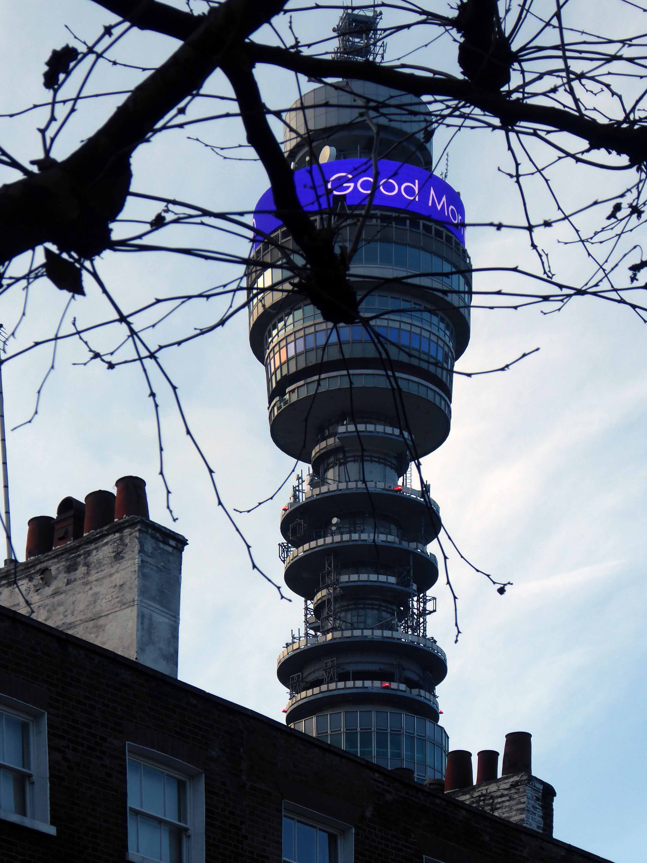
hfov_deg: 12.7
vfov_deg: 16.8
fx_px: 2916
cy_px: 432
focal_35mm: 117
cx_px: 324
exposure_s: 1/160
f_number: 5.1
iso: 80
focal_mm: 19
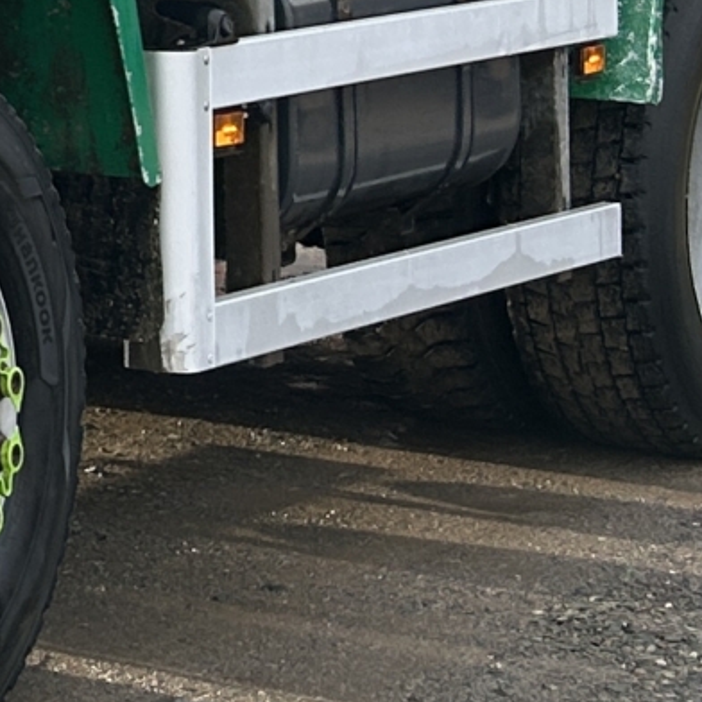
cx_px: -1146
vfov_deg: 11.2
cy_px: -338
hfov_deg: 9.8
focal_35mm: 150
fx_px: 3442
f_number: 1.5
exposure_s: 1/853
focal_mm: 5.7
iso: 50
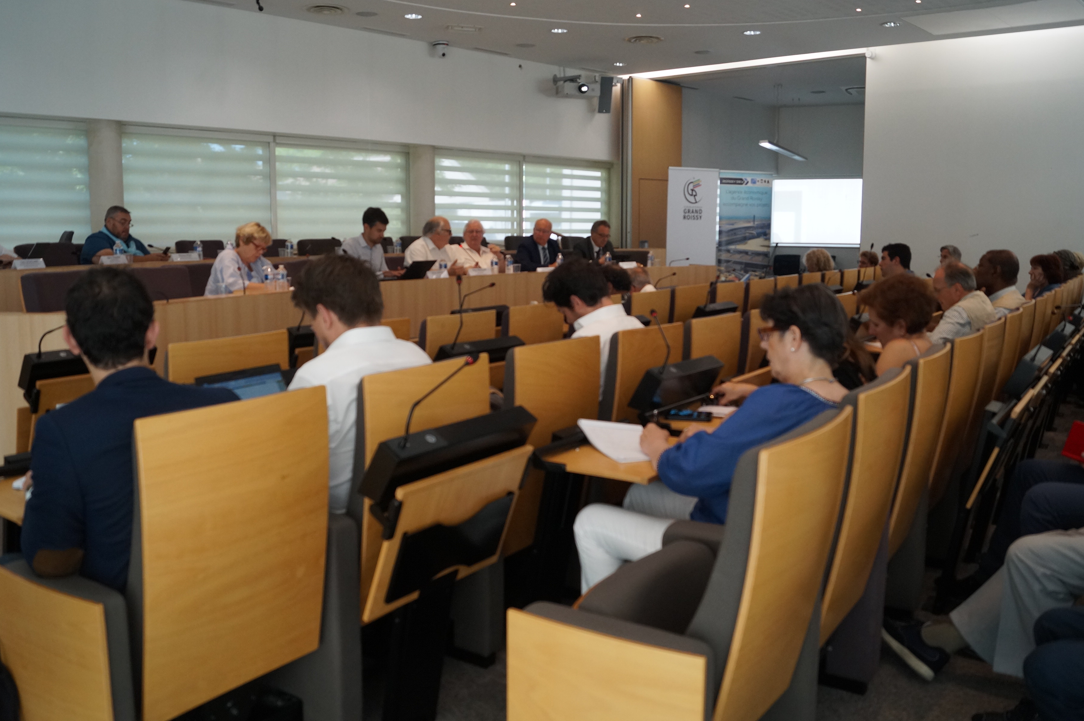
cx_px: 547
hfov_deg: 63.7
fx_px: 873
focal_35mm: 29
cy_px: 337
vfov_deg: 44.9
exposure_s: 1/160
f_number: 4
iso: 800
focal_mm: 18
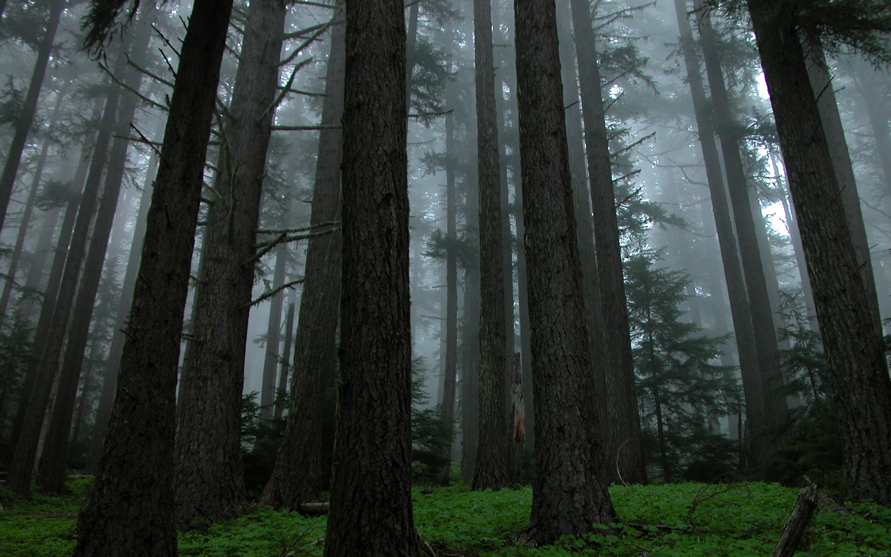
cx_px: 449
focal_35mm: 37
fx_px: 898
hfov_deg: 52.8
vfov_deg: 34.3
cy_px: 339
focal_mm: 8.9
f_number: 3.2
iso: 100
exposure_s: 1/60
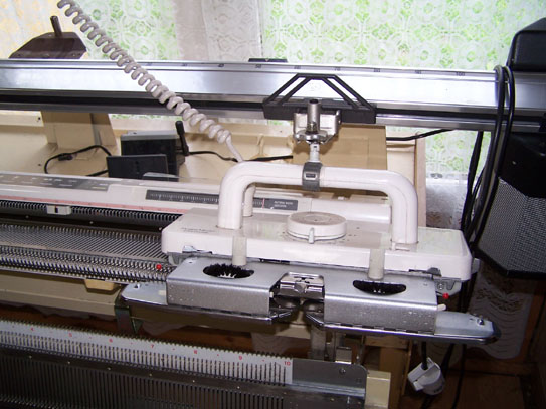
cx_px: 273
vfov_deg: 37.7
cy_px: 204
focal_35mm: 38
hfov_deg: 49.0
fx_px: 599
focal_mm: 6.3
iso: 80
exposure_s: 1/60
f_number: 2.8
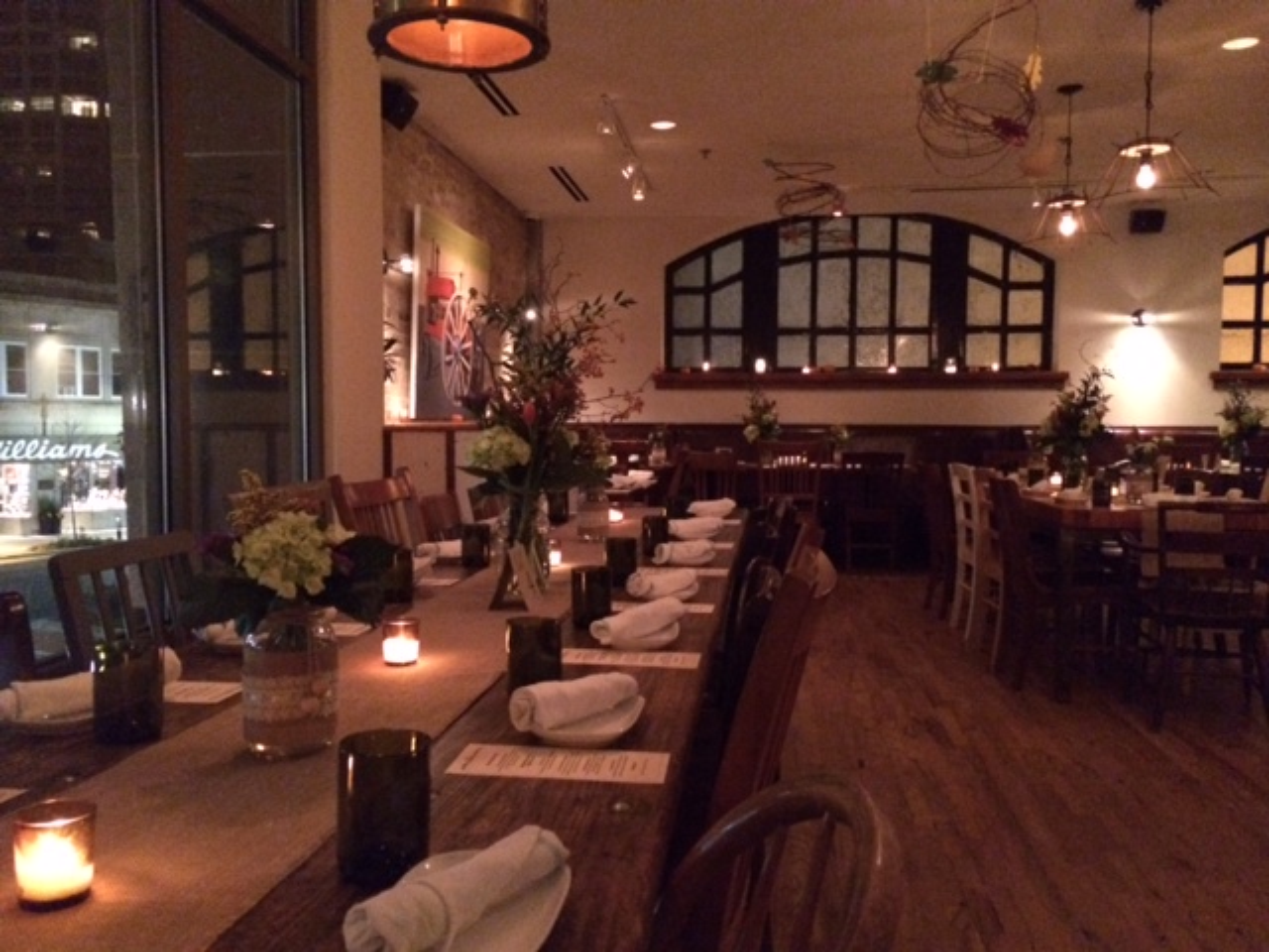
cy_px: 476
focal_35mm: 30
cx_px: 634
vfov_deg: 46.8
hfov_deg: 60.0
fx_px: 1100
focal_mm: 4.12
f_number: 2.2
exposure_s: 1/15
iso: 1600
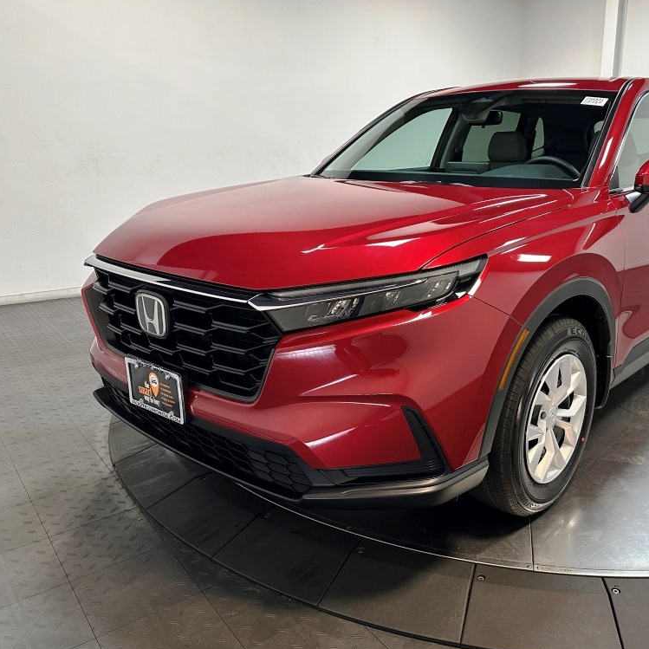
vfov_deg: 55.6
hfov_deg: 54.9
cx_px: 413
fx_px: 615
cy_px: 326
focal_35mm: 29
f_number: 1.78
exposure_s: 1/60
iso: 320
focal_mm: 6.86
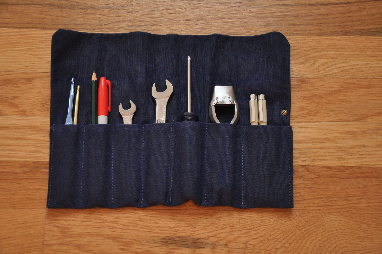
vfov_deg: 22.6
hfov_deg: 33.4
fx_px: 636
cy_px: 127
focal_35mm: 60
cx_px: 191
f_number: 5.6
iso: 1000
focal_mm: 40
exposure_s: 1/100
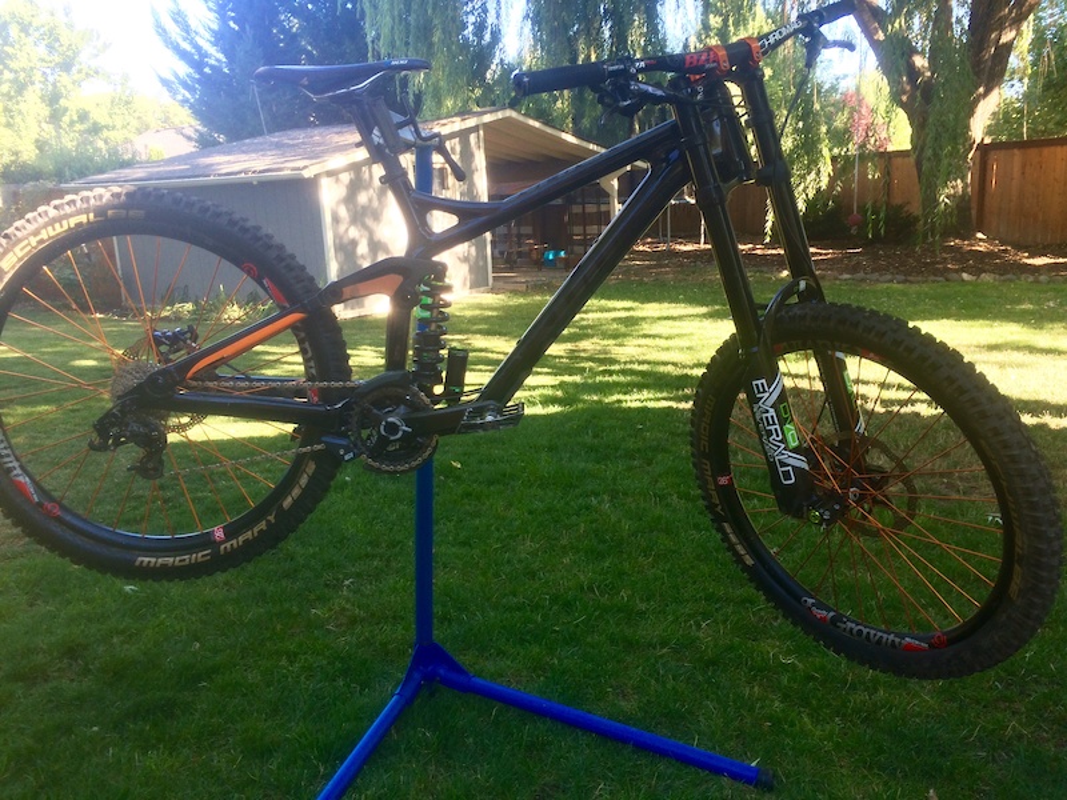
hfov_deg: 61.7
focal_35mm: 29
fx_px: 894
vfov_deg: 48.2
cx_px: 534
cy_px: 400
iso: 50
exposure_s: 1/120
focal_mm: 4.15
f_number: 2.2
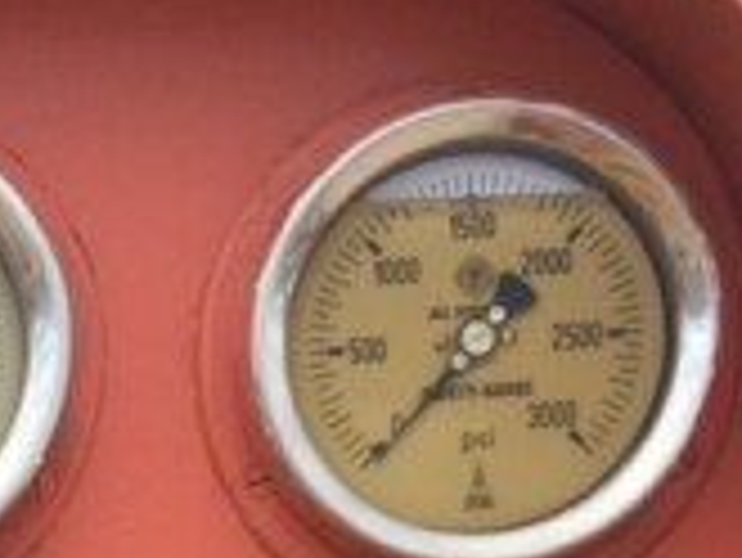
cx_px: -477
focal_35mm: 150
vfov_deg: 9.0
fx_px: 3218
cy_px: 1314
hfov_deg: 12.3
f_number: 2.4
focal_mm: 3.3
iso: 25
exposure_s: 1/715
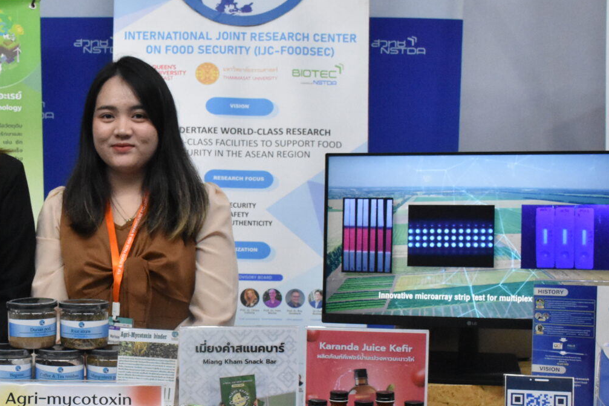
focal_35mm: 61
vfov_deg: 22.1
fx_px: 1032
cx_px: 88
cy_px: 279
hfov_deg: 31.7
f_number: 7.1
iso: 4000
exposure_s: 1/200
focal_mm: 20
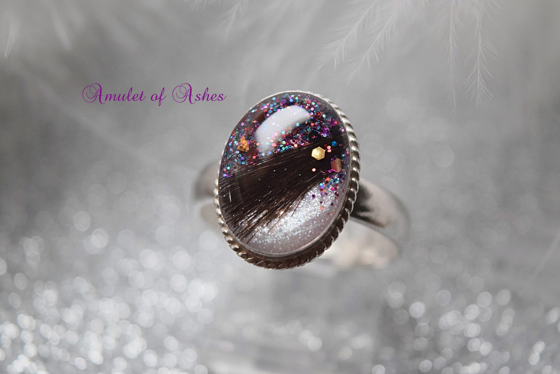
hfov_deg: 24.6
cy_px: 187
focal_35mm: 82
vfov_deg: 16.6
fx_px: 1283
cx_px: 280
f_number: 5.6
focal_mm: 55
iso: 2500
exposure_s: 1/125
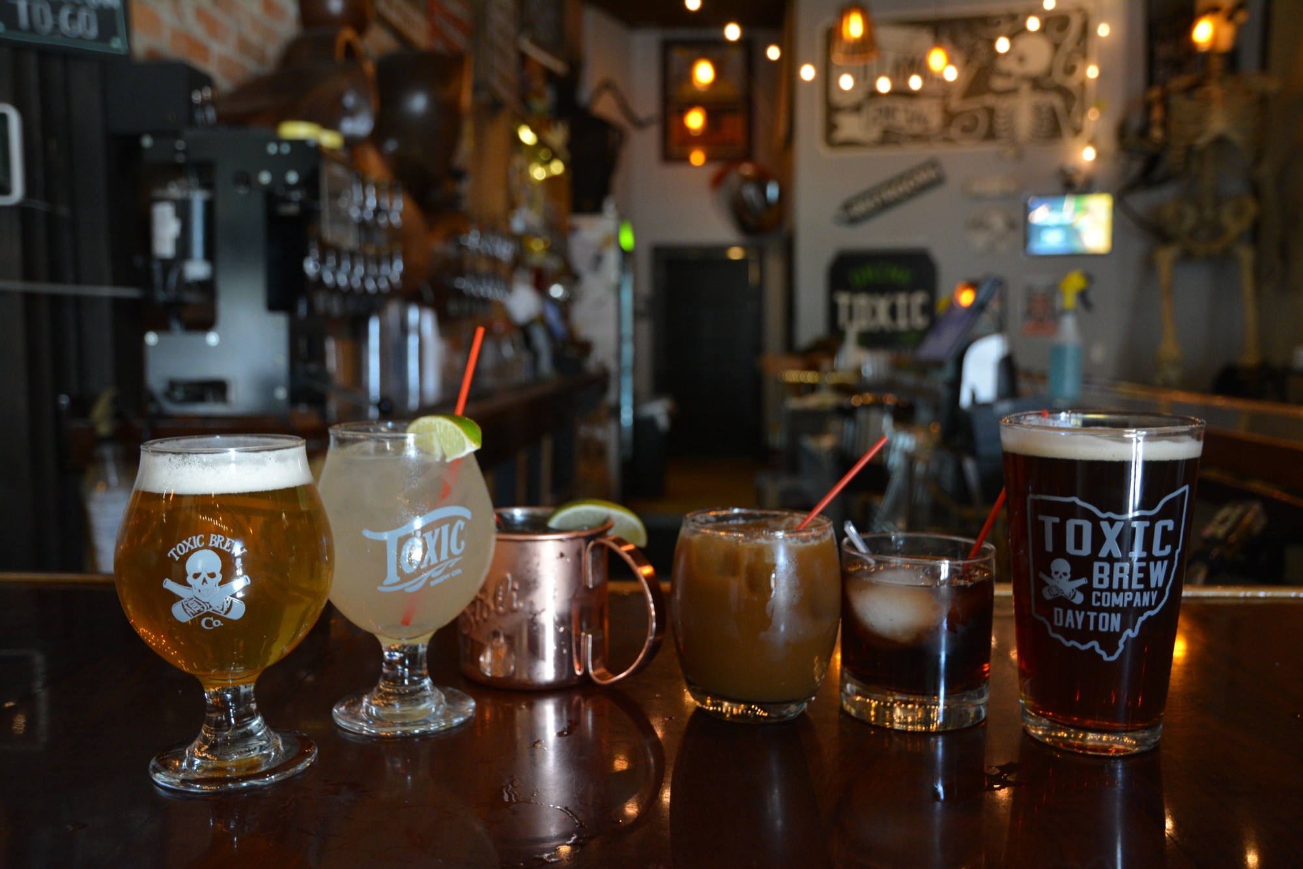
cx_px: 652
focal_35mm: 33
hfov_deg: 57.2
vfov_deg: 40.0
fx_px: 1195
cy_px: 434
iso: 1250
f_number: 3.8
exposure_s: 1/30
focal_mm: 22
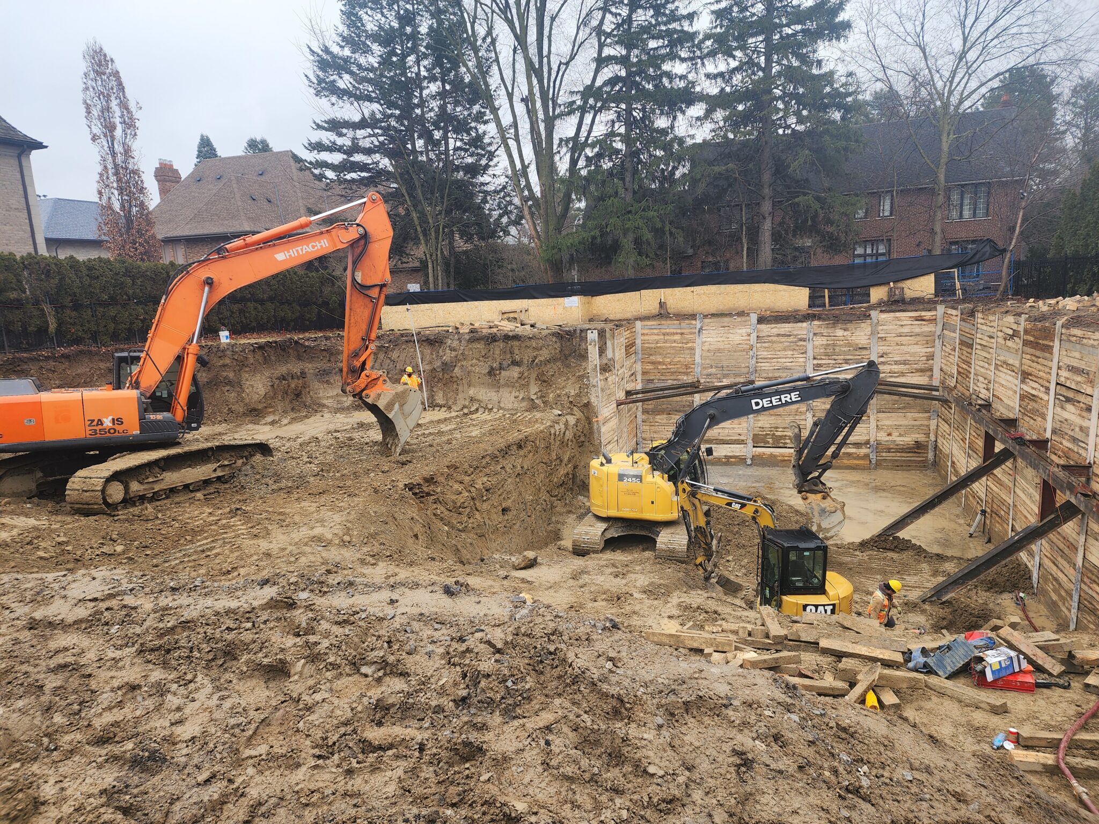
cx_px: 550
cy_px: 412
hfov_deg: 73.9
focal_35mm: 23
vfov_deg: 58.9
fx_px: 730
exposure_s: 1/180
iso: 40
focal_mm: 6.4
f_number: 1.8
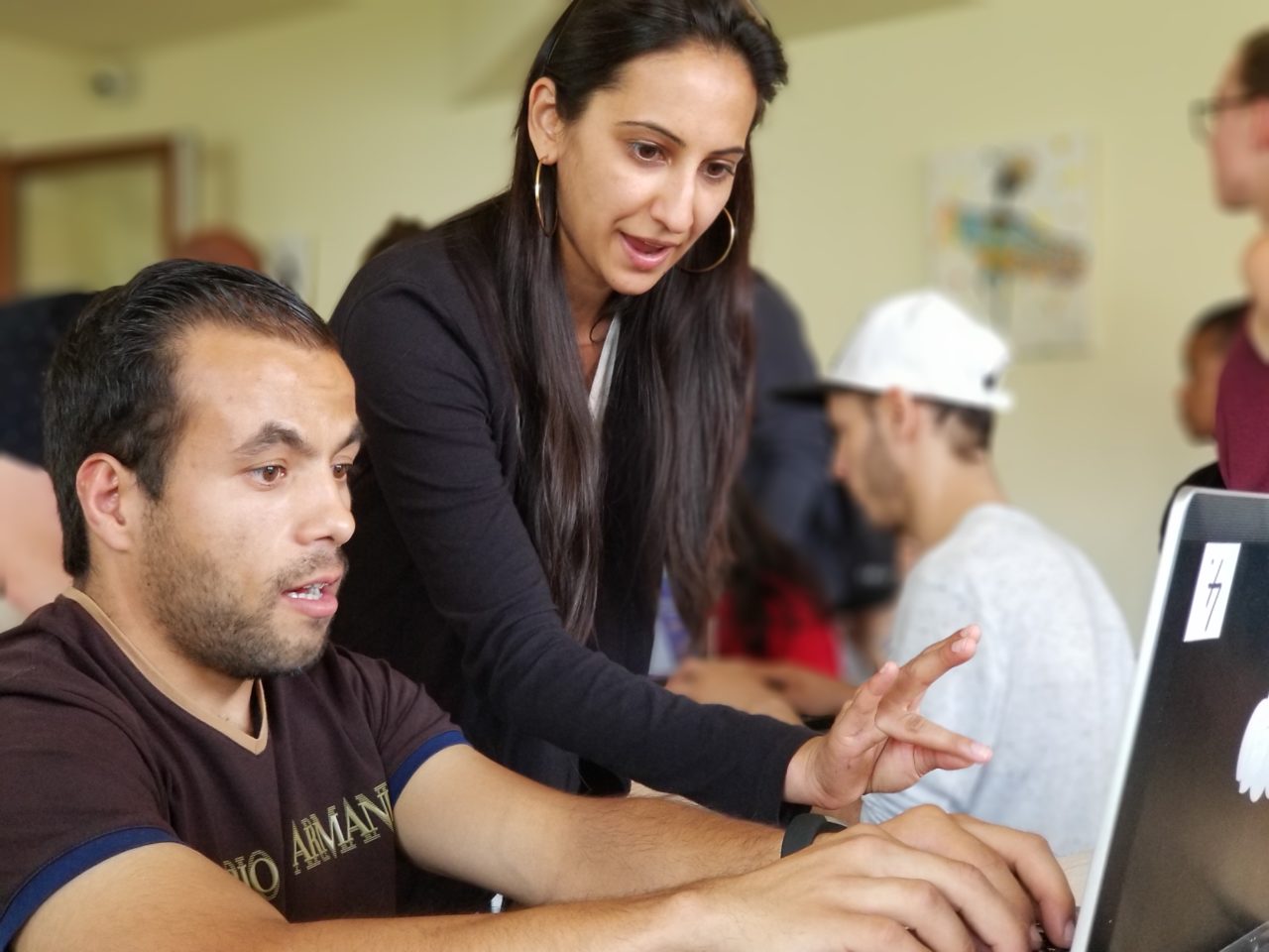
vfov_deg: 28.0
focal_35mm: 52
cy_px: 476
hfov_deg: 36.8
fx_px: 1906
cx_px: 634
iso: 125
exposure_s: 1/30
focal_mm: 6
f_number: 2.4
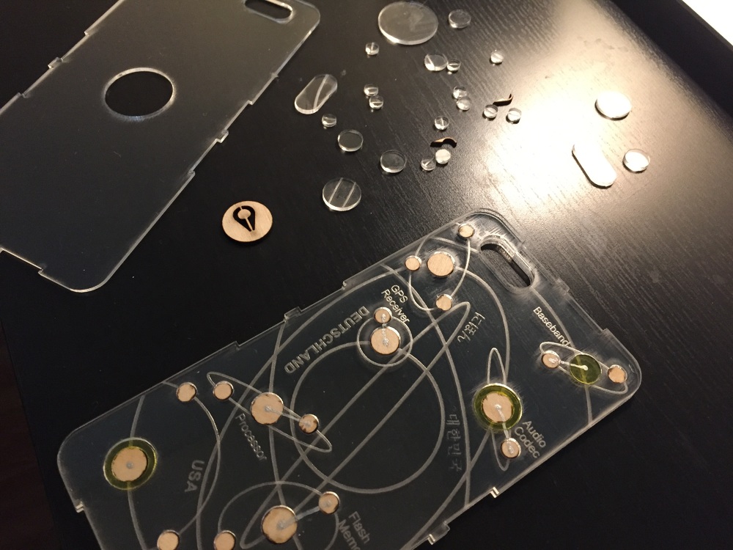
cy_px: 275
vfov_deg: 48.2
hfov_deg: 61.7
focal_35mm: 29
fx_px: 614
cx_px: 366
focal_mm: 4.15
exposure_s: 1/20
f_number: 2.2
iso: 250
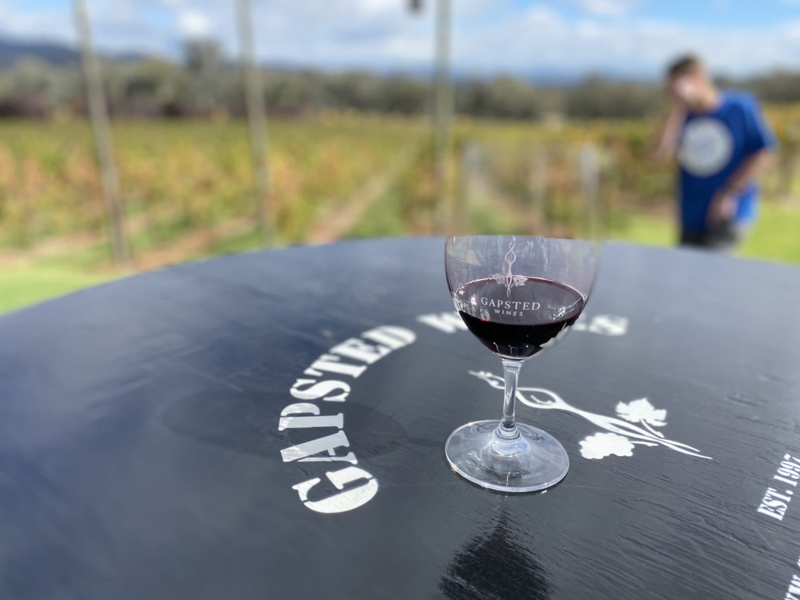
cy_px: 300
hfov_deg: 67.3
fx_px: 601
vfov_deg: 53.1
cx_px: 400
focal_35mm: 26
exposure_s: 1/2183
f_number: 1.8
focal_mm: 4.25
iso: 32
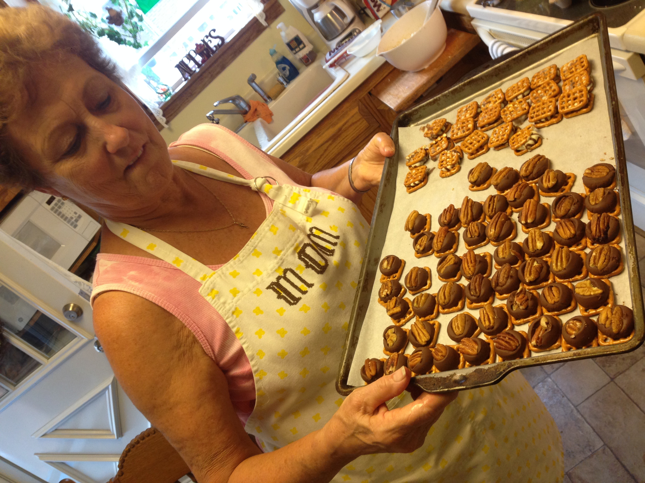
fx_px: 615
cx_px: 322
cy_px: 242
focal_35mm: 33
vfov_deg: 42.9
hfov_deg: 55.4
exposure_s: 1/20
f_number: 2.4
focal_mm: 4.12
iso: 100
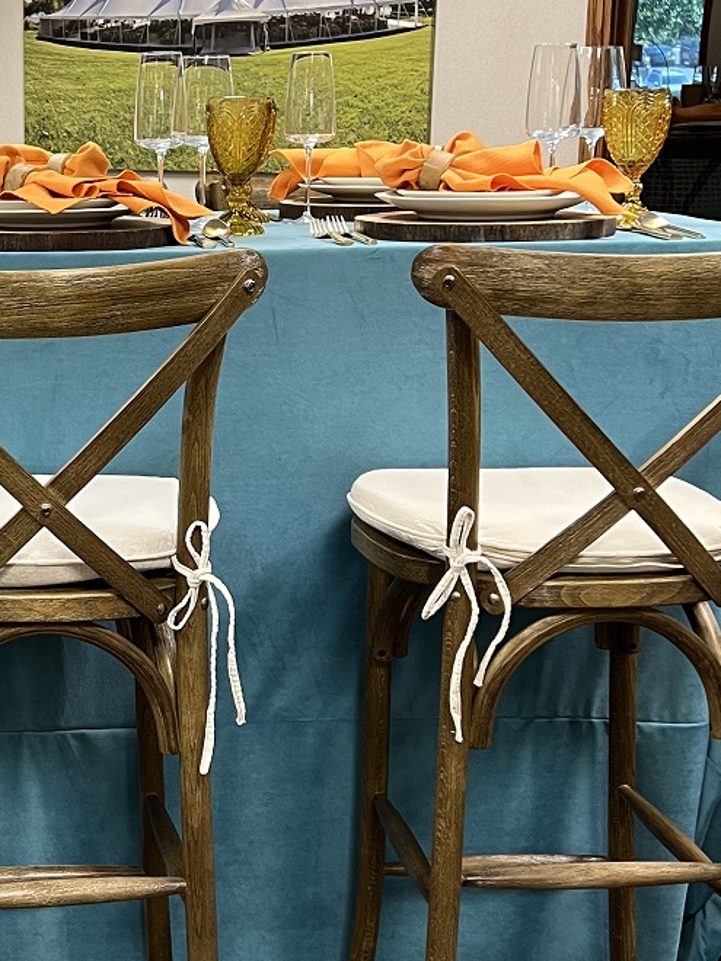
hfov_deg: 22.3
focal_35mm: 63
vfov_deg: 30.7
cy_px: 430
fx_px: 1750
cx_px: -25
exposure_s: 1/60
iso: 160
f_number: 1.5
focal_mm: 5.7
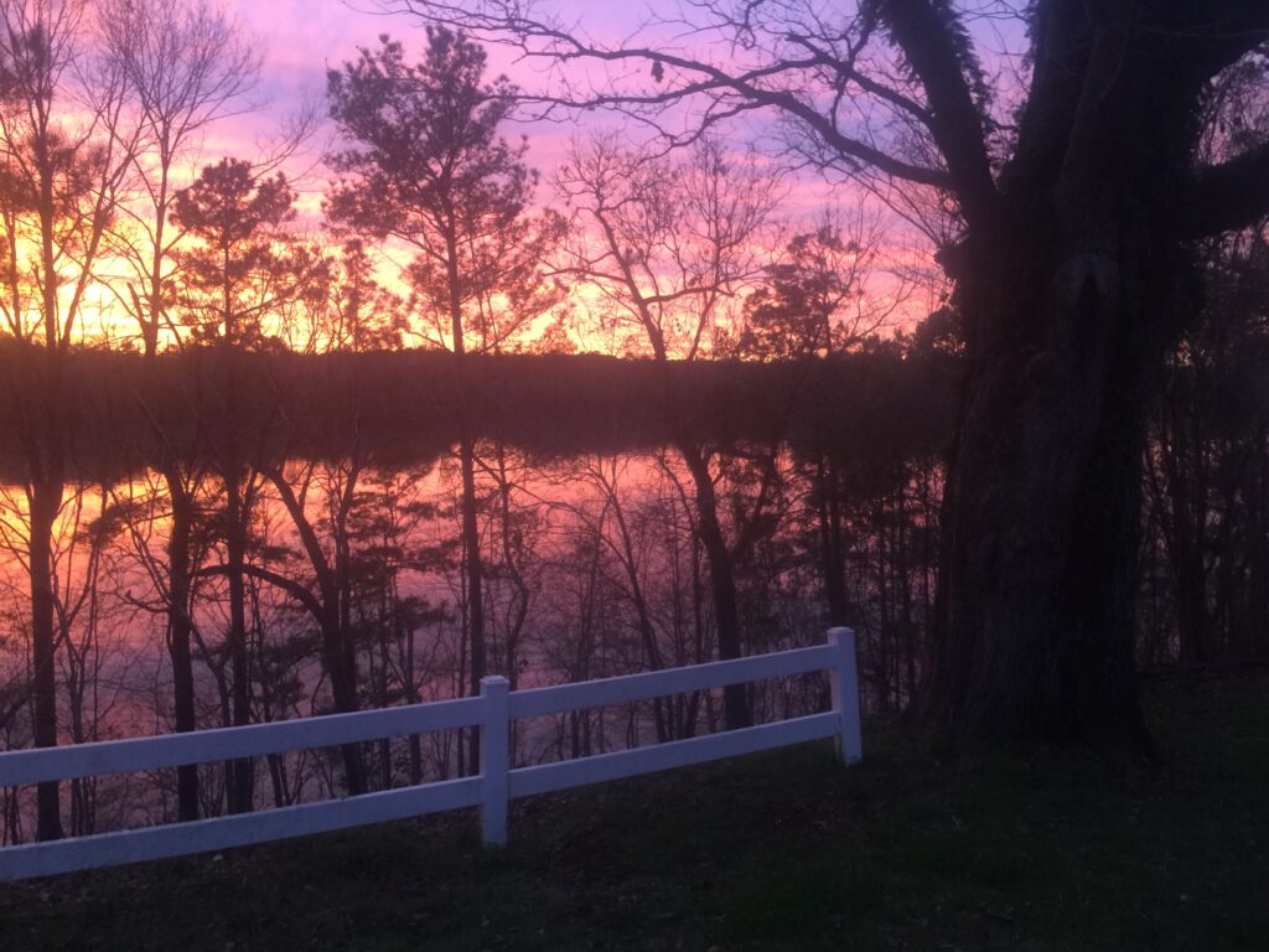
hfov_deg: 61.7
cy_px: 476
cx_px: 634
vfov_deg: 48.2
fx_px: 1063
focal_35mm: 29
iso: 64
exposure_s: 1/15
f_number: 2.2
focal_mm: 4.15
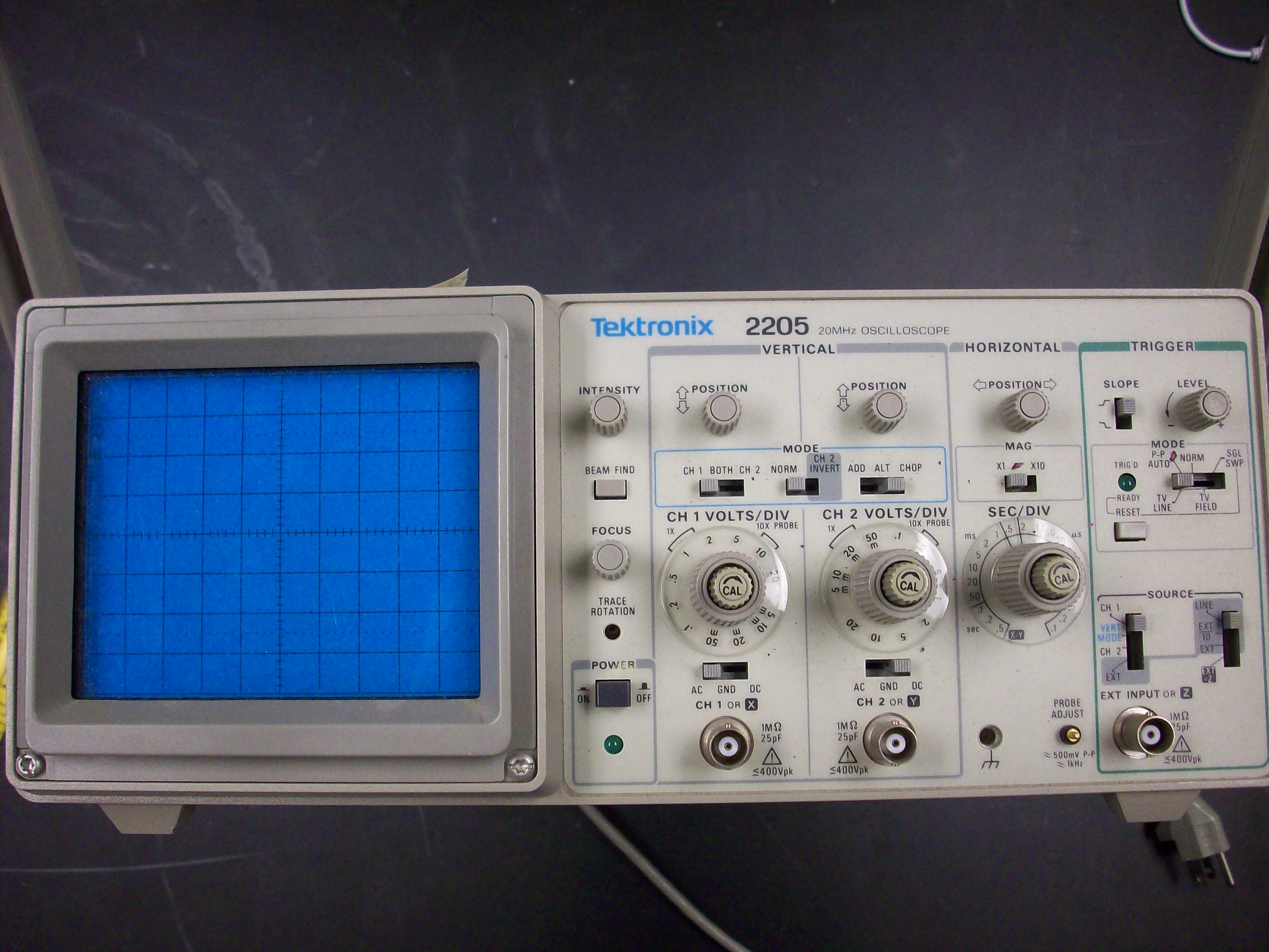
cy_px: 476
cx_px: 634
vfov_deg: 38.7
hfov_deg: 50.1
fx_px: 1356
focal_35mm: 37
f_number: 2.8
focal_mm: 6.2
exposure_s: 1/39.3
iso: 160
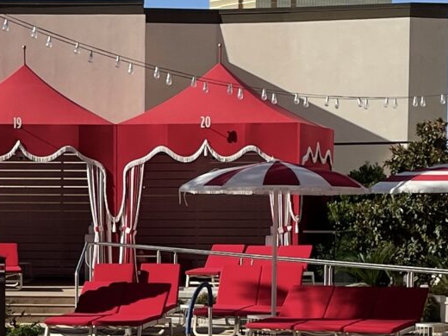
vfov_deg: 11.4
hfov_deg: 15.3
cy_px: 373
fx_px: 1657
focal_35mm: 128
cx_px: 102
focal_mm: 4.2
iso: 32
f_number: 1.6
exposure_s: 1/4132
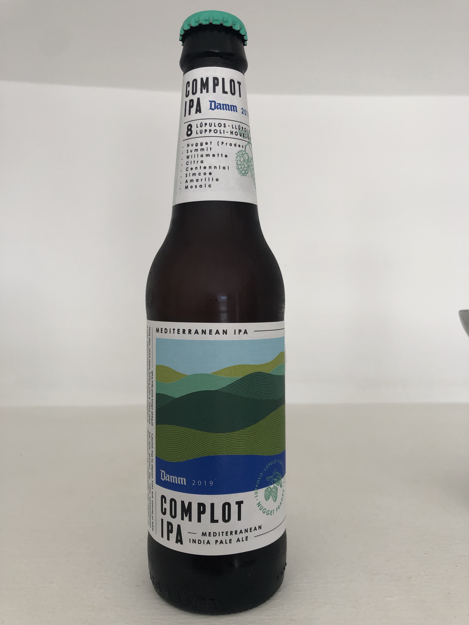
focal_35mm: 28
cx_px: 234
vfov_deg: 63.4
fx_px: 506
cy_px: 312
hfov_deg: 49.7
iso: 40
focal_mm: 4
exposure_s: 1/120
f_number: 1.8
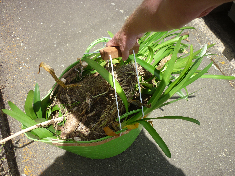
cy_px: 88
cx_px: 118
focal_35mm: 33
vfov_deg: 42.9
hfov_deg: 55.4
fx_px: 224
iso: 80
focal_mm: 5.5
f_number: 2.8
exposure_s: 1/640
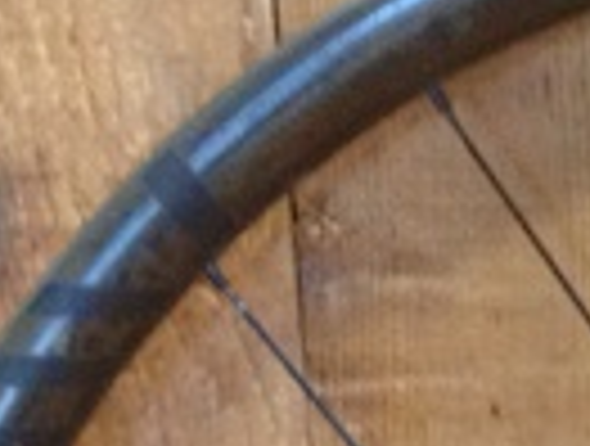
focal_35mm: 213
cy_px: 969
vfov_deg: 6.7
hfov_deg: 9.0
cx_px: 887
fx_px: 3640
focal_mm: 4.28
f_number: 2.4
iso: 250
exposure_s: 1/20
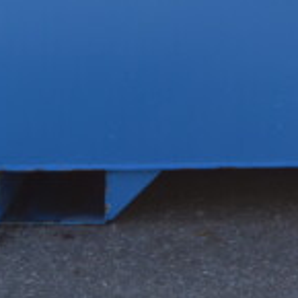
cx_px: 524
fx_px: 2075
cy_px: -217
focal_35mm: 213
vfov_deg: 8.0
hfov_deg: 8.0
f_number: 7.1
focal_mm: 32
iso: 200
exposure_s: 1/200
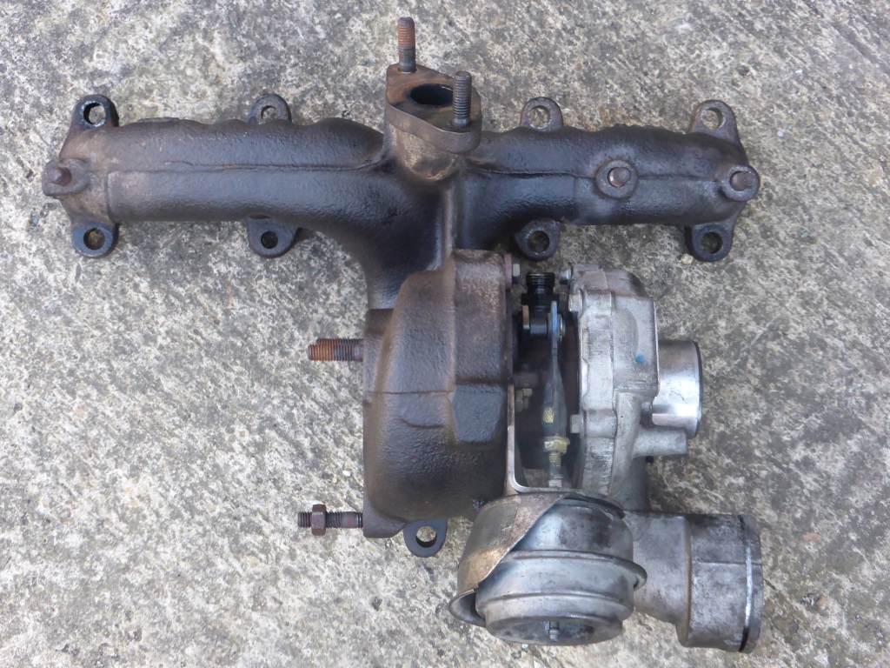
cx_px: 445
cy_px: 334
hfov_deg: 29.8
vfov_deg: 22.6
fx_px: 1671
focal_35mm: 65
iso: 320
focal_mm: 11
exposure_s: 1/60
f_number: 4.8
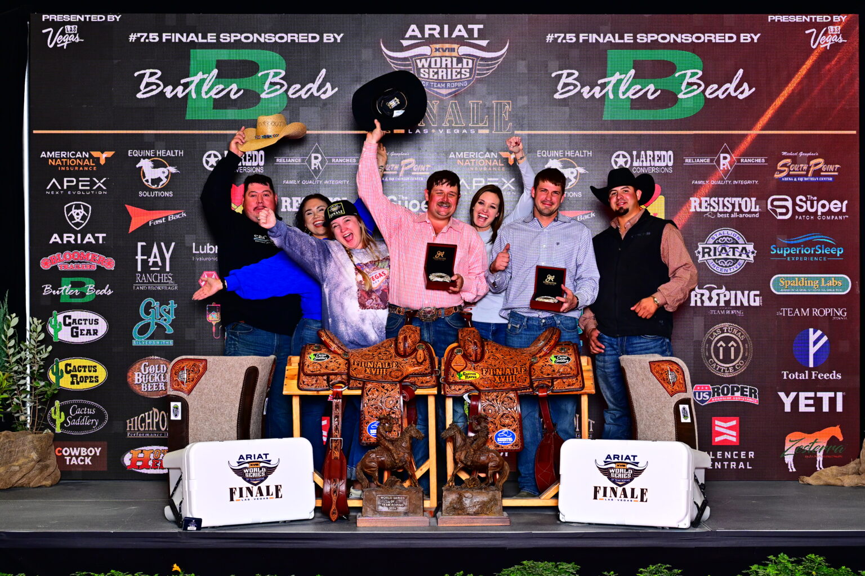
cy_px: 288
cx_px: 432
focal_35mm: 63
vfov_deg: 21.6
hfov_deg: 31.9
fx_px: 1513
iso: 400
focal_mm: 42
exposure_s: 1/200
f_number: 4
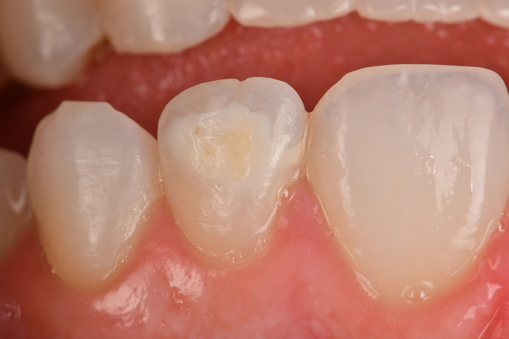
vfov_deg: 8.7
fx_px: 2219
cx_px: 254
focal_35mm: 157
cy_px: 170
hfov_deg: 13.1
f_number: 32
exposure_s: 1/200
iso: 200
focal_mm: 105
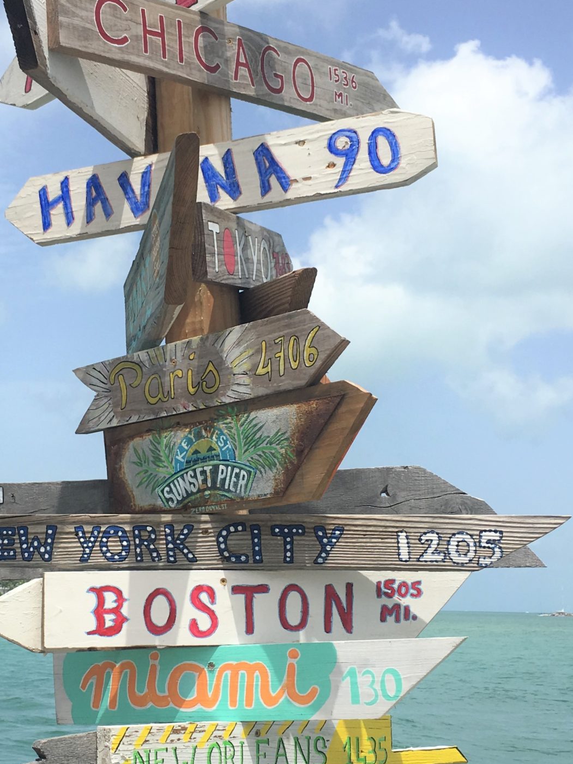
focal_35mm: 53
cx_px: 148
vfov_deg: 36.1
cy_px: 418
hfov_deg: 27.2
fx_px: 1170
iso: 25
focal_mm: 4.15
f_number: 2.2
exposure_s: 1/2404
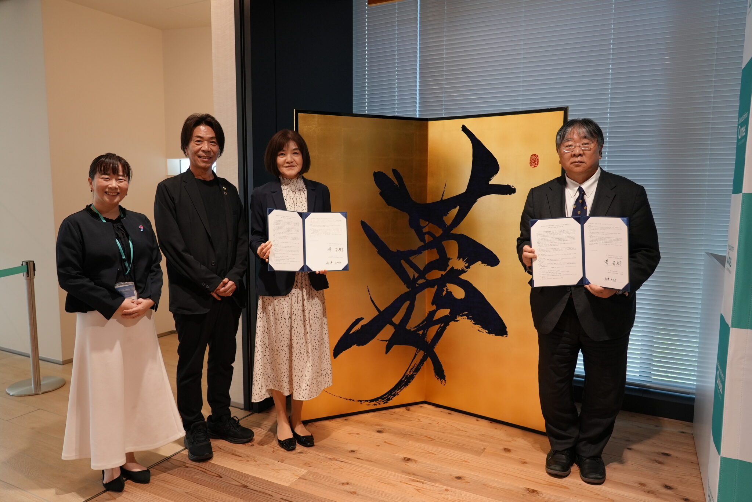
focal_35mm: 26
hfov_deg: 69.4
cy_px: 251
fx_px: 543
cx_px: 376
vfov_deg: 49.6
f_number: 4
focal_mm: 26
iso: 800
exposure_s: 1/160
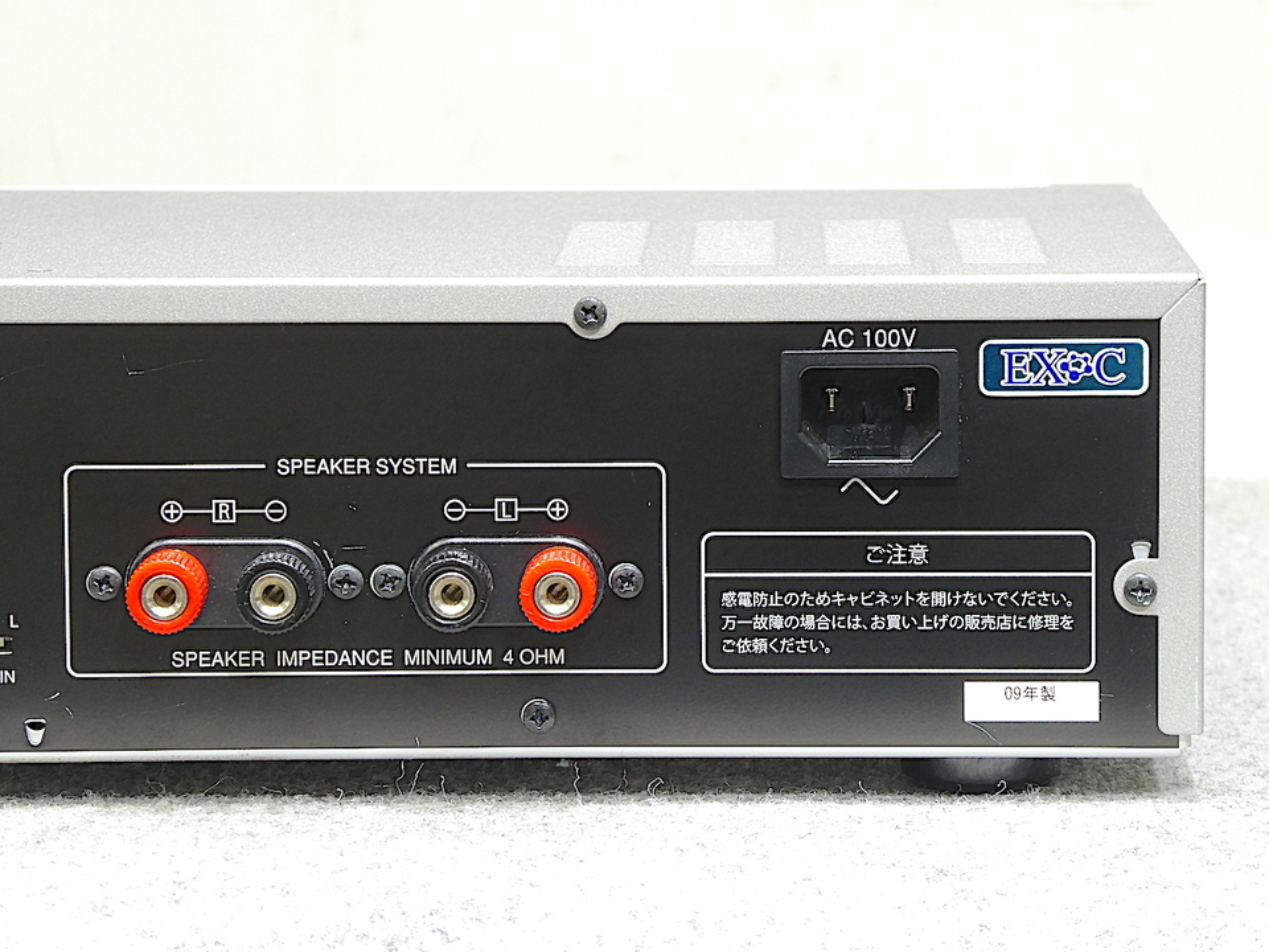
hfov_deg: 12.3
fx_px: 5865
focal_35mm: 160
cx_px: 634
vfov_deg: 9.3
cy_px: 476
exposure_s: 1/3.2
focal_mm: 28.7
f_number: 5.5
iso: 200
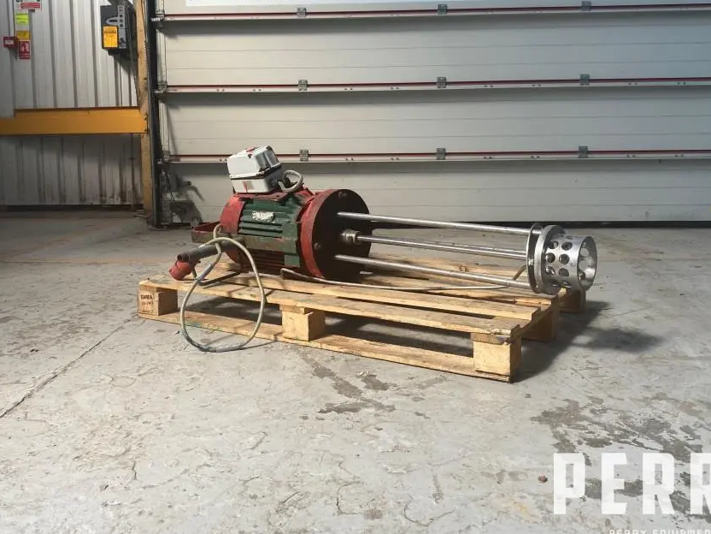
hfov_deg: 56.8
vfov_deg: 43.9
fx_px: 657
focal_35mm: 32
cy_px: 213
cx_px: 339
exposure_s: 1/502
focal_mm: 4.25
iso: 32
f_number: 1.8
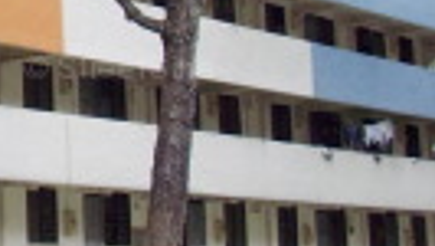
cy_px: -256
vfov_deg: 7.0
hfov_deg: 11.7
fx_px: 1927
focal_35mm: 167
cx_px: -386
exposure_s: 1/250
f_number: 2.8
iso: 80
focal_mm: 6.2
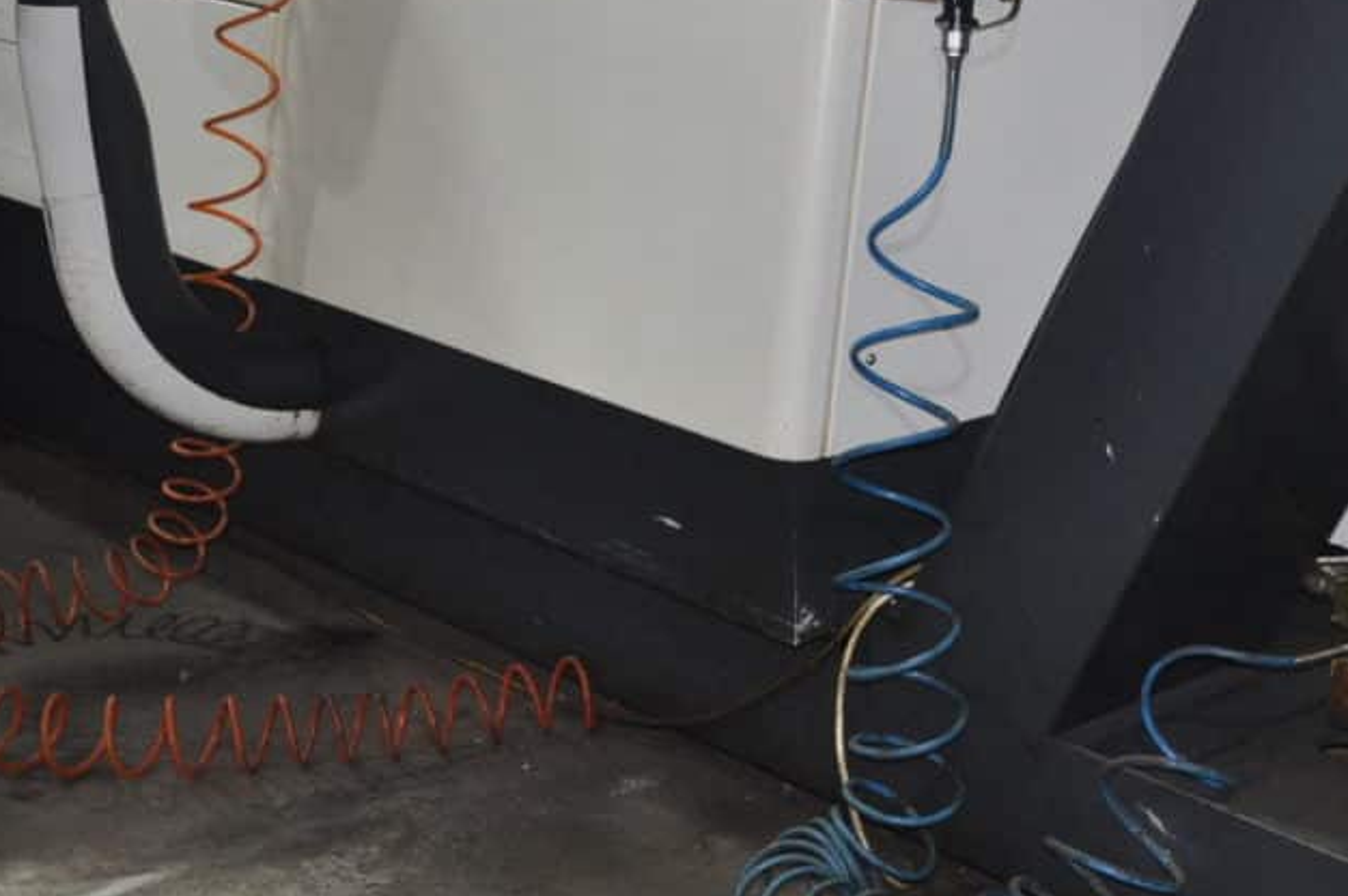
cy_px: 73
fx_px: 2805
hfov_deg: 26.0
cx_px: 1249
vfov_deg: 17.8
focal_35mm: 75
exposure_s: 1/60
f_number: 4
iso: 800
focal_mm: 26
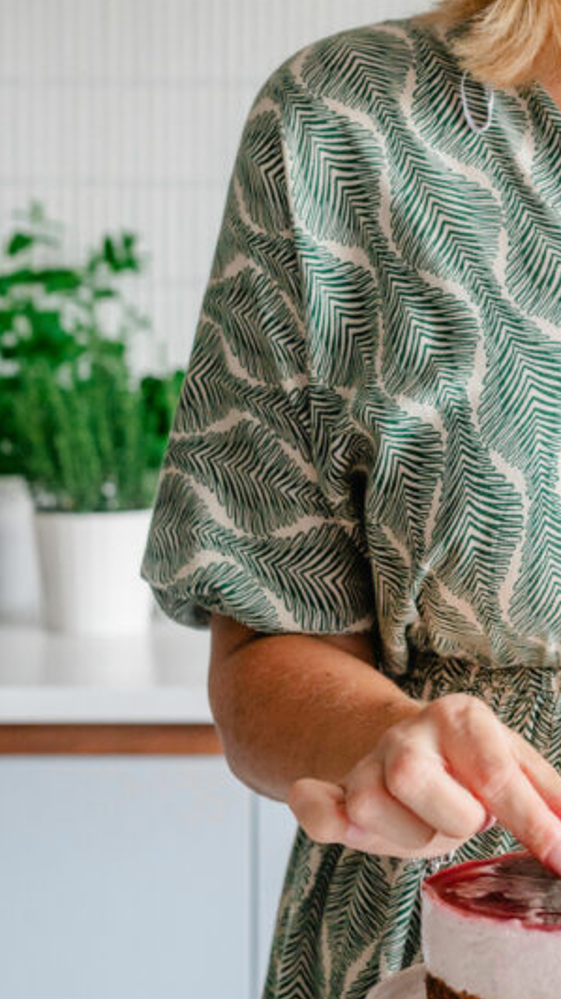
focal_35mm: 126
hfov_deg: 9.5
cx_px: 675
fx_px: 3334
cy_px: 351
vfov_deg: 17.0
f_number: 4
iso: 500
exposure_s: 1/125
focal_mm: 50
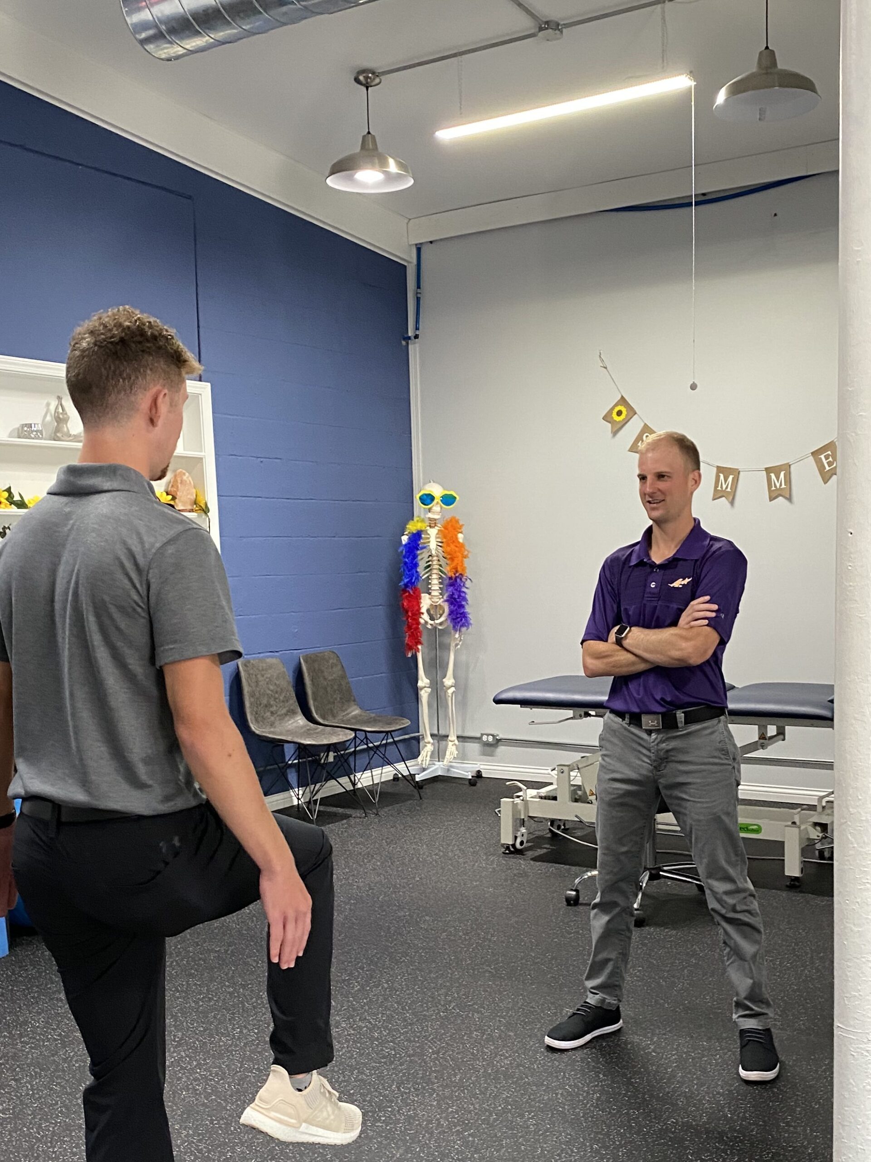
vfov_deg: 67.3
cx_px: 436
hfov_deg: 53.1
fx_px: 872
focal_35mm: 26
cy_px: 581
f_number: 1.8
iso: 320
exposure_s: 1/60
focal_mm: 4.25
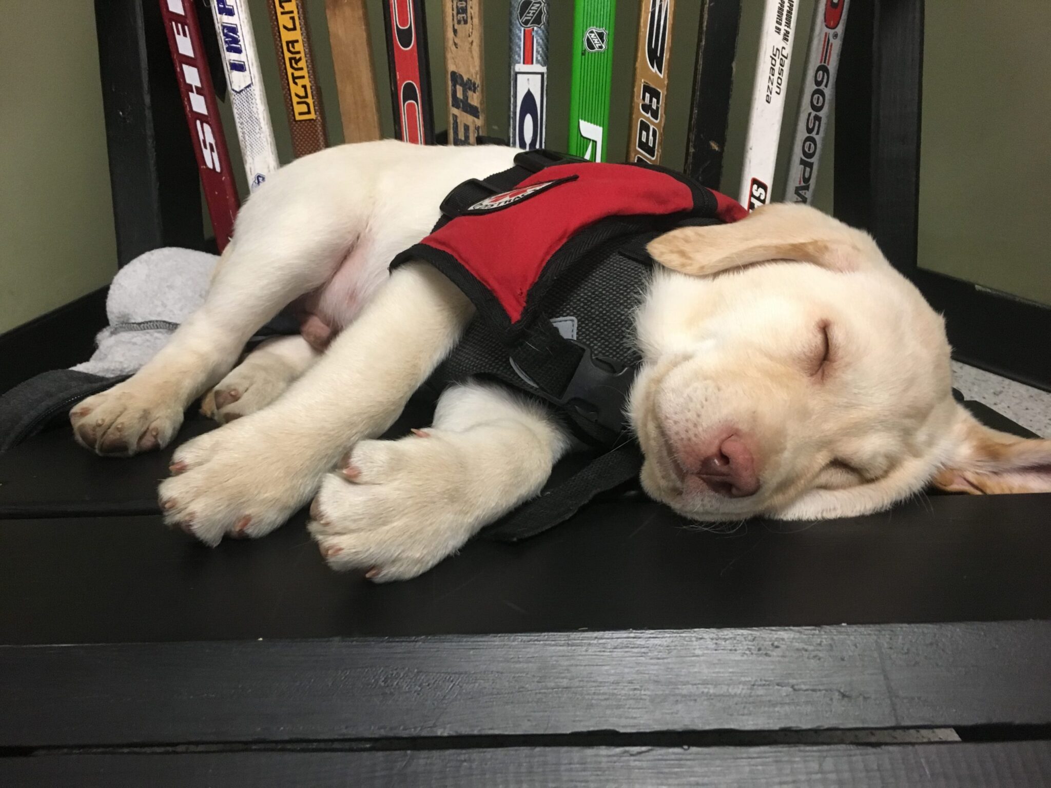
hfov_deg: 61.7
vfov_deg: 48.2
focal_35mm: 29
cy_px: 394
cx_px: 526
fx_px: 880
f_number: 2.2
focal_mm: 4.15
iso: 160
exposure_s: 1/30
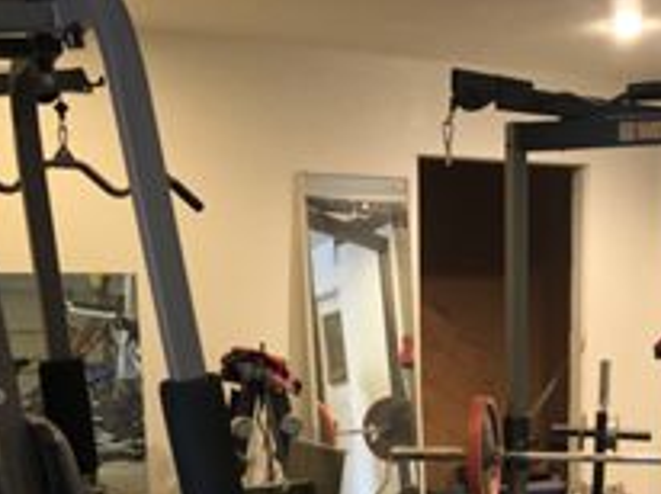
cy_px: 507
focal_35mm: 58
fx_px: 1106
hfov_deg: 32.9
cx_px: 452
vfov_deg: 24.0
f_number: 1.8
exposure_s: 1/30
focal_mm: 3.99
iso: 640
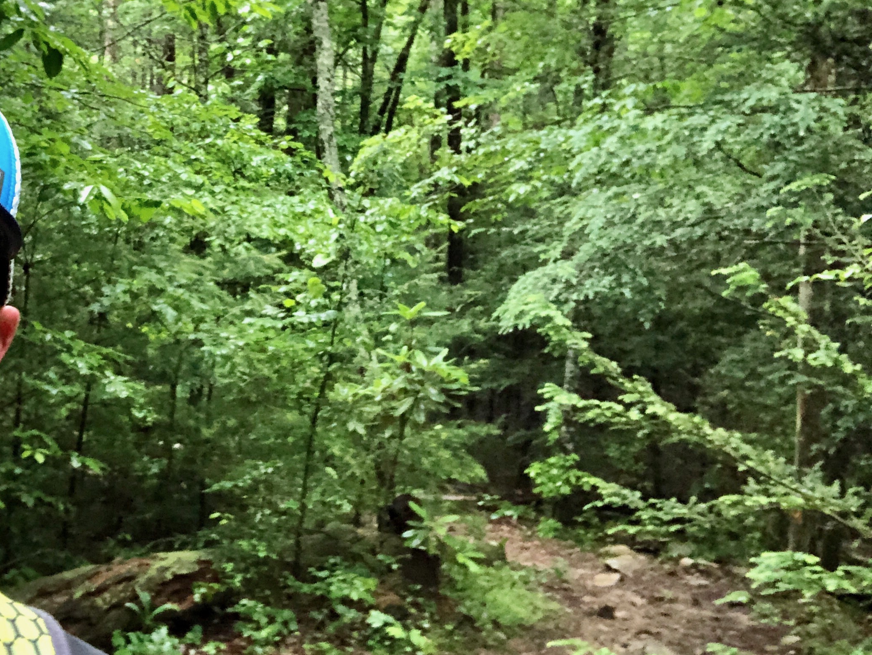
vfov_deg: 30.2
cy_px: 275
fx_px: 1210
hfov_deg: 38.6
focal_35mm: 48
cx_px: 219
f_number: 2.2
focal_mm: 2.87
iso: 320
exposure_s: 1/60
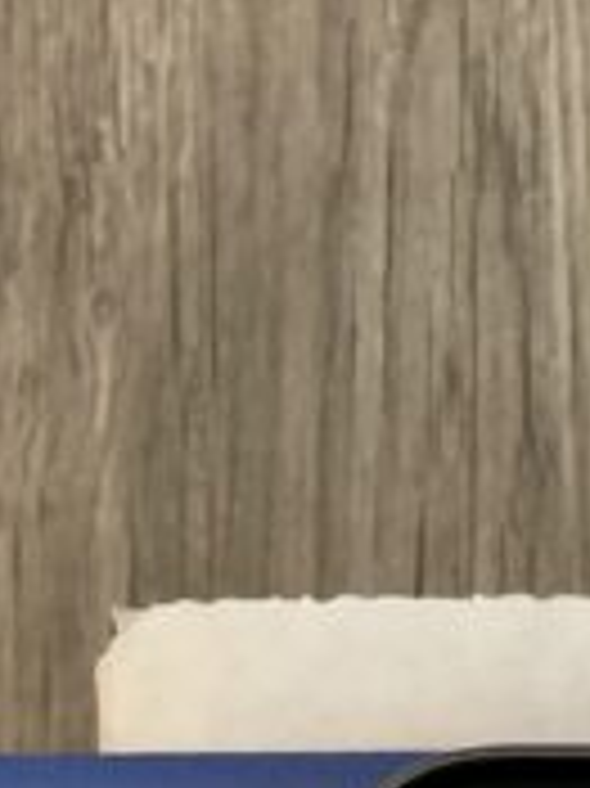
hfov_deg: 9.7
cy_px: 1783
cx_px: 595
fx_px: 3458
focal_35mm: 152
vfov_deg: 11.2
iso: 100
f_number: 1.6
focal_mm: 4.2
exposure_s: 1/120
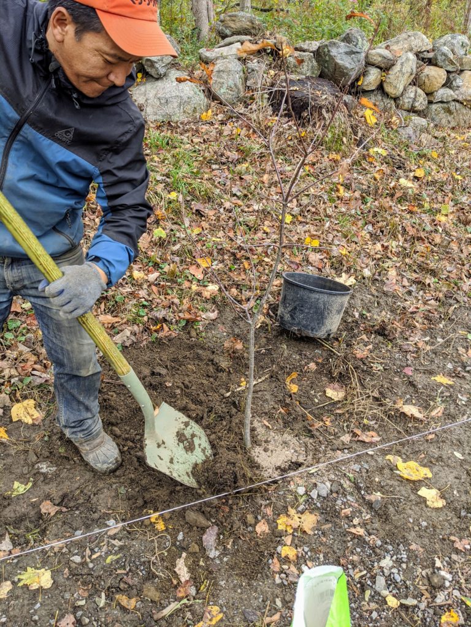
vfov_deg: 65.3
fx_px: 490
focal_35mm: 27
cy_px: 314
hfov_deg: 51.4
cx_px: 236
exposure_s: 1/412
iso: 108
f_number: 1.73
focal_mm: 4.38
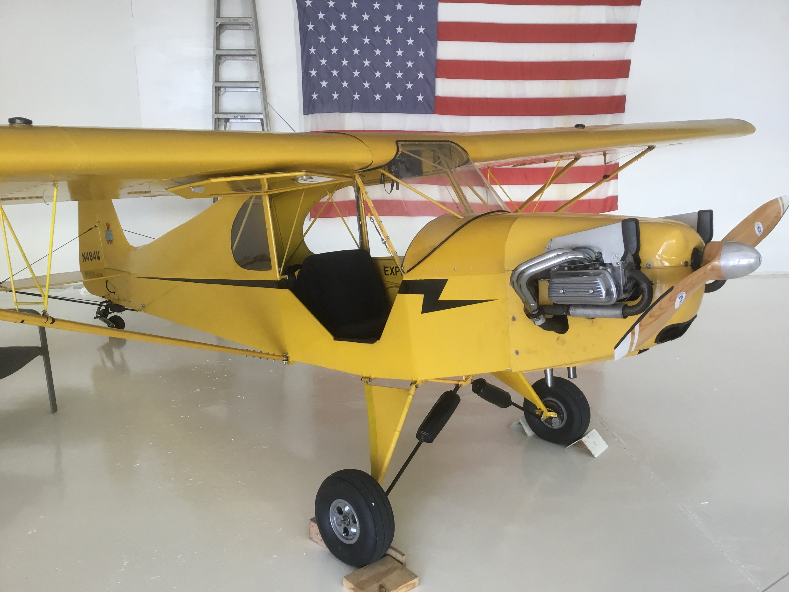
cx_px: 394
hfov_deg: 58.4
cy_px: 296
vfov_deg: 45.4
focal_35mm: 31
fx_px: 707
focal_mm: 3.3
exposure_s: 1/40
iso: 25
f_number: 2.4
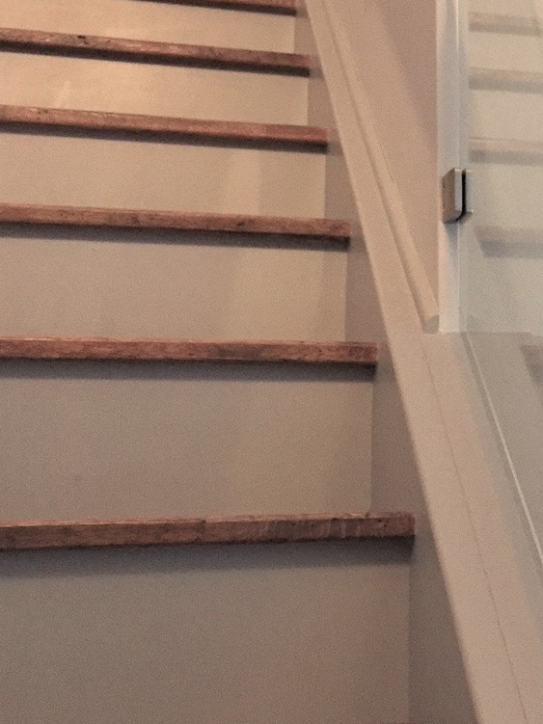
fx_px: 1318
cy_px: 223
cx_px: 553
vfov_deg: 30.4
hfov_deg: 22.3
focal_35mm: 63
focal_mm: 4.15
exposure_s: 1/15
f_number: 2.2
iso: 400
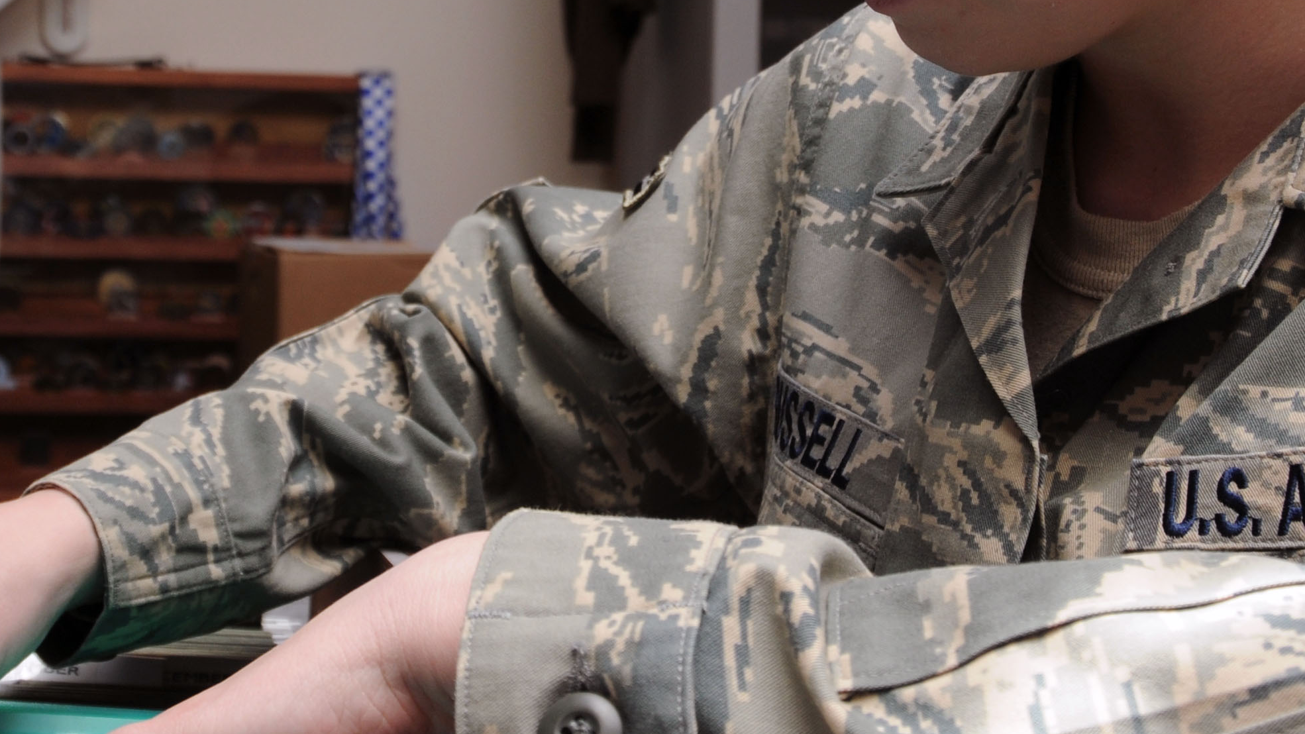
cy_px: 128
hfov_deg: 25.8
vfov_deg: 14.6
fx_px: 2837
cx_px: 473
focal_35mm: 82
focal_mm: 24
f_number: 5.6
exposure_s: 1/125
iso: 200
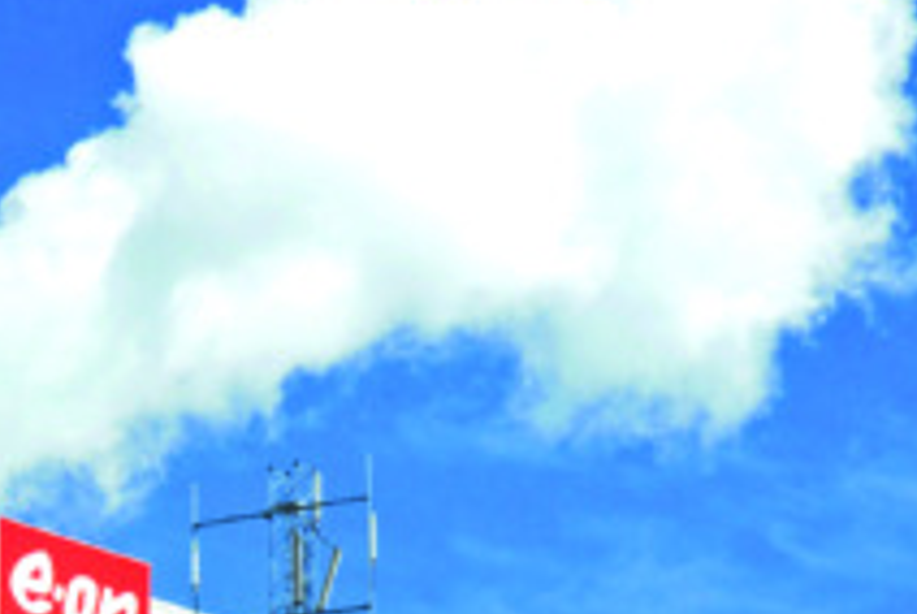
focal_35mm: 281
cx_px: -26
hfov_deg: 7.3
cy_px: 962
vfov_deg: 4.9
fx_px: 7168
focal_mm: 56
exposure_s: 1/50
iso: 100
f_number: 8
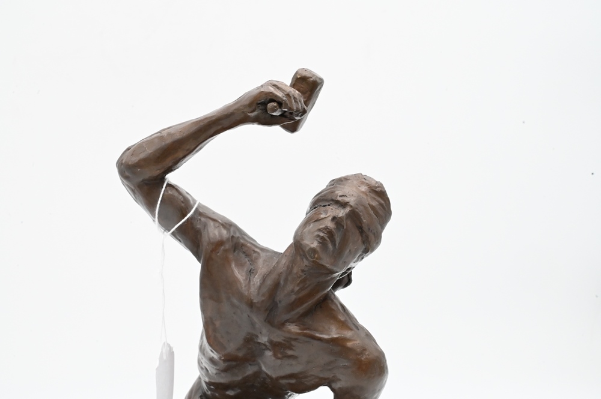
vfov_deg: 28.0
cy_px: 200
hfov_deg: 41.1
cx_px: 300
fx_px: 801
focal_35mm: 48
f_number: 20
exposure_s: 1/50
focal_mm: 48
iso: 8000
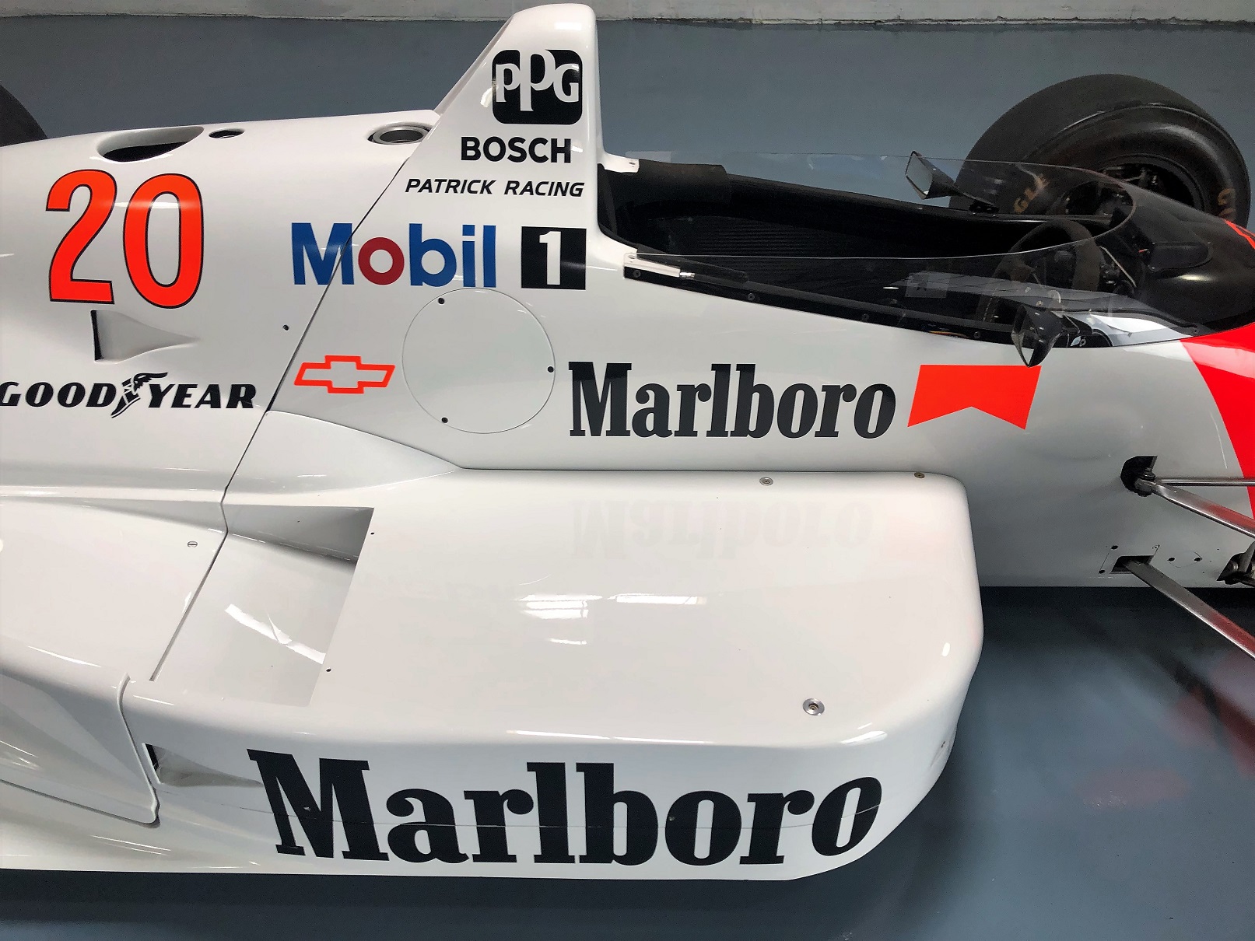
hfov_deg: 63.4
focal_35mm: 28
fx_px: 1015
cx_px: 628
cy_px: 470
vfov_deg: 49.8
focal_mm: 4
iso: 50
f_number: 1.8
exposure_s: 1/120
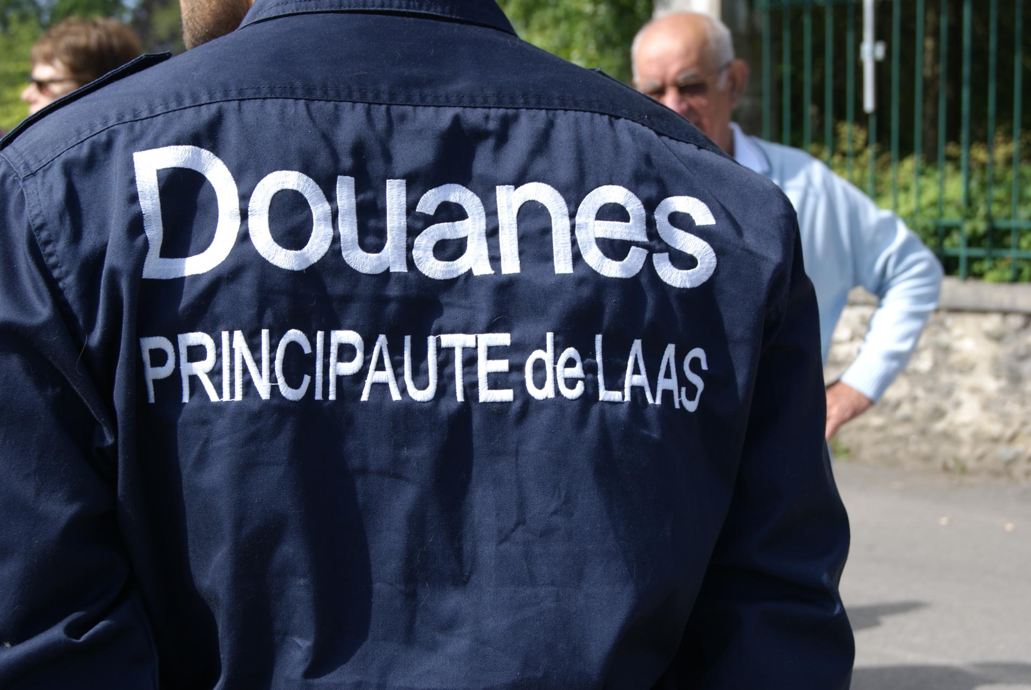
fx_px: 1935
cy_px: 345
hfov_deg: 29.8
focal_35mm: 68
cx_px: 516
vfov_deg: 20.2
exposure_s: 1/125
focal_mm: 45
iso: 100
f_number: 8
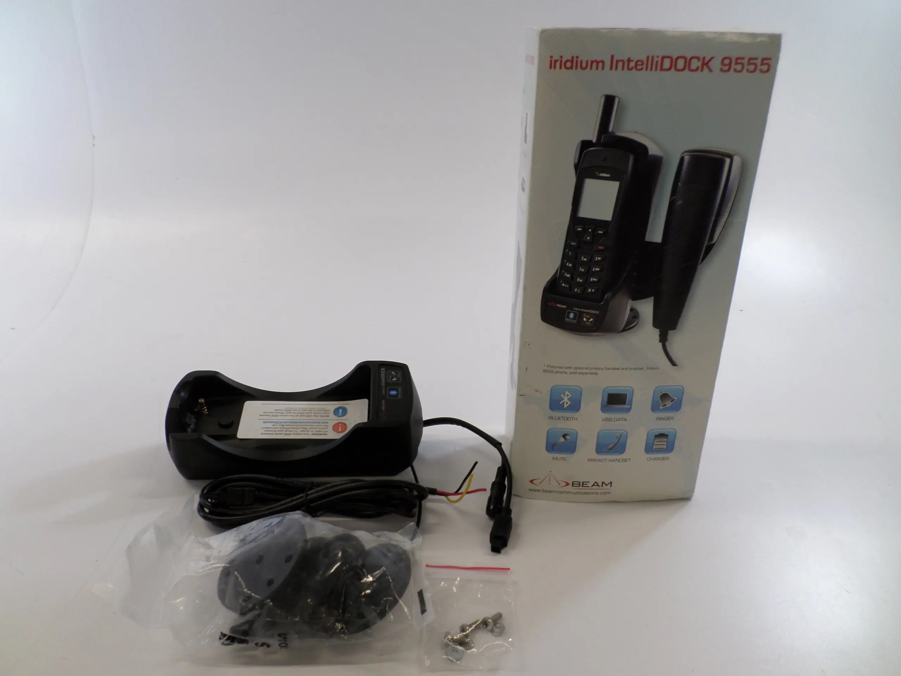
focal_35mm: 25
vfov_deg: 54.9
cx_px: 450
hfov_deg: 69.4
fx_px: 651
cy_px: 338
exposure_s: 1/60
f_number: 2.5
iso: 80
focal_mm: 4.5
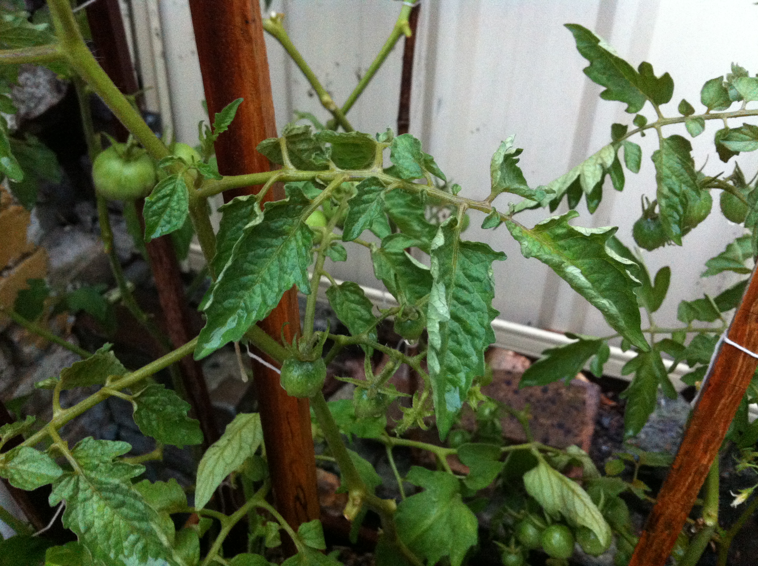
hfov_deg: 52.7
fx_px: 765
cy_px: 283
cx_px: 379
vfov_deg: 40.6
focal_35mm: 35
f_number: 2.8
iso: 400
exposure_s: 1/15
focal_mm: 3.85
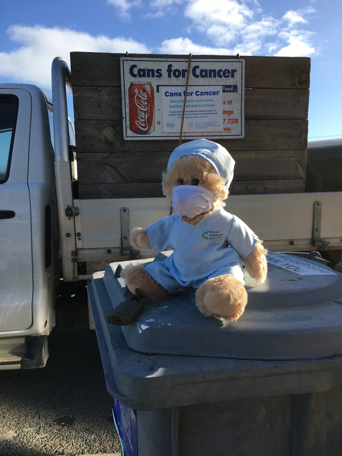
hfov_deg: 48.2
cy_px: 228
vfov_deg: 61.7
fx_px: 382
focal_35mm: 29
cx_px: 171
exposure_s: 1/894
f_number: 2.2
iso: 25
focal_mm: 4.15
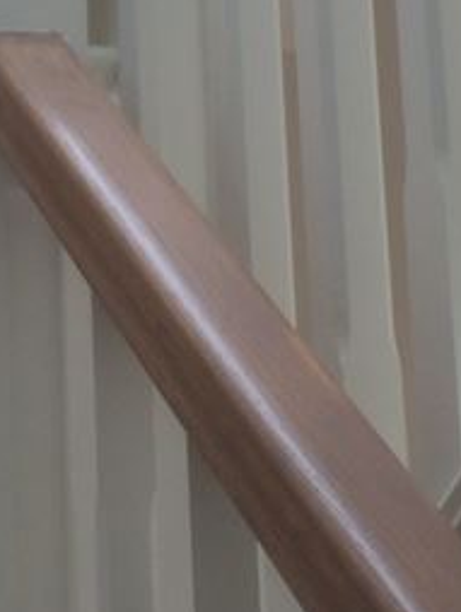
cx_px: 123
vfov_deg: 17.0
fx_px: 2021
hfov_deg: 13.0
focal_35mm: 114
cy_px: 39
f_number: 2.2
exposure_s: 1/50
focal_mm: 4.15
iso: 40
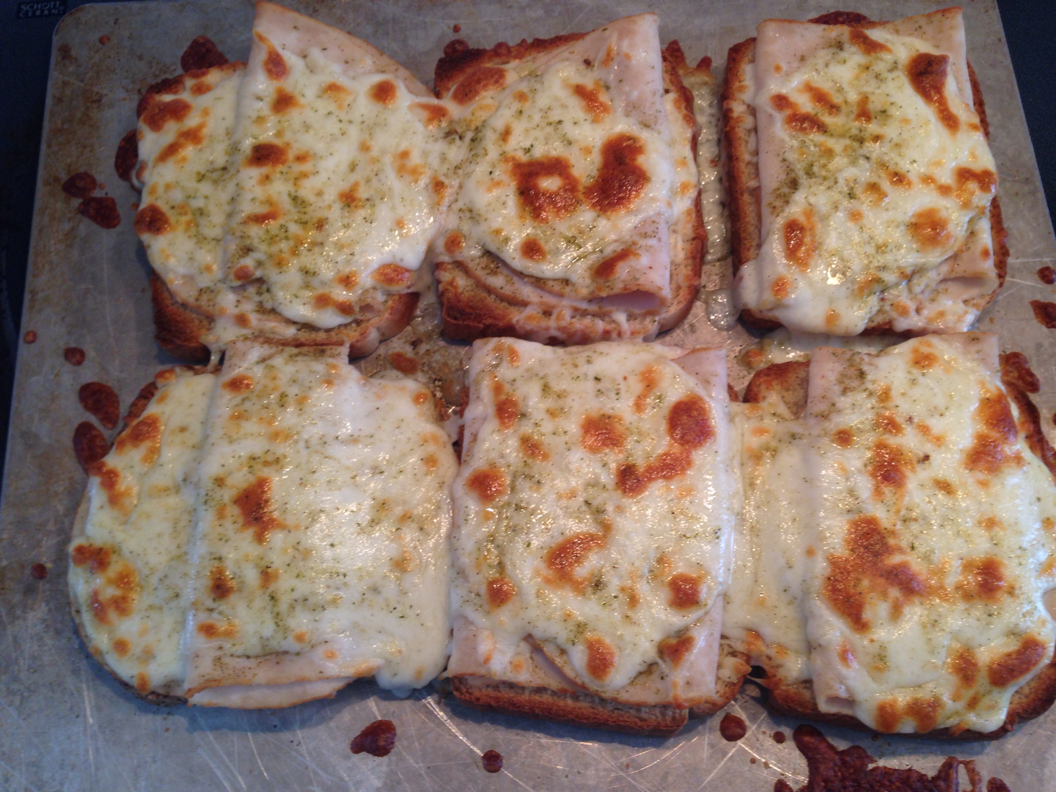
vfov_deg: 42.9
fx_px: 1007
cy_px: 396
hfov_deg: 55.4
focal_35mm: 33
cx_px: 528
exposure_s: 1/20
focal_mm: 4.12
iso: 64
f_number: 2.4
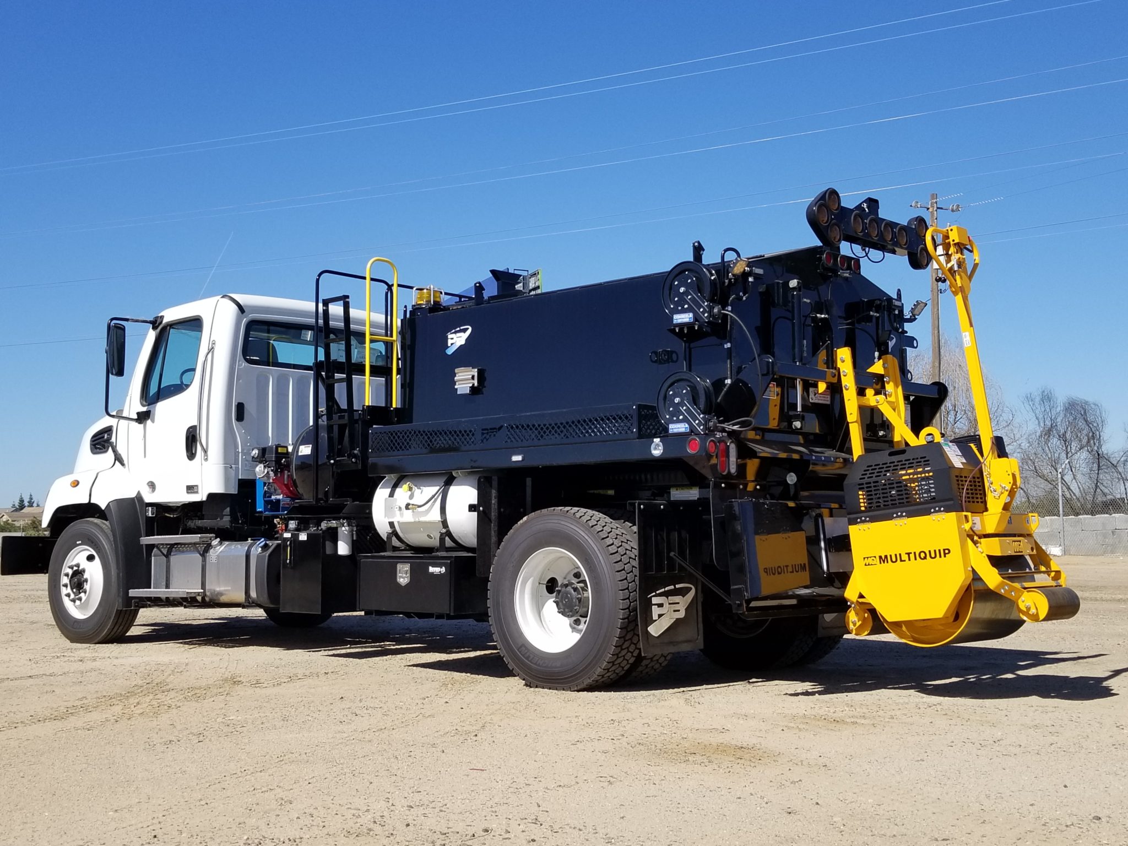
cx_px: 564
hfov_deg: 67.3
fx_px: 847
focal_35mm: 26
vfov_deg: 53.1
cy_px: 423
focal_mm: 4.25
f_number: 1.7
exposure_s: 1/2915
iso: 50
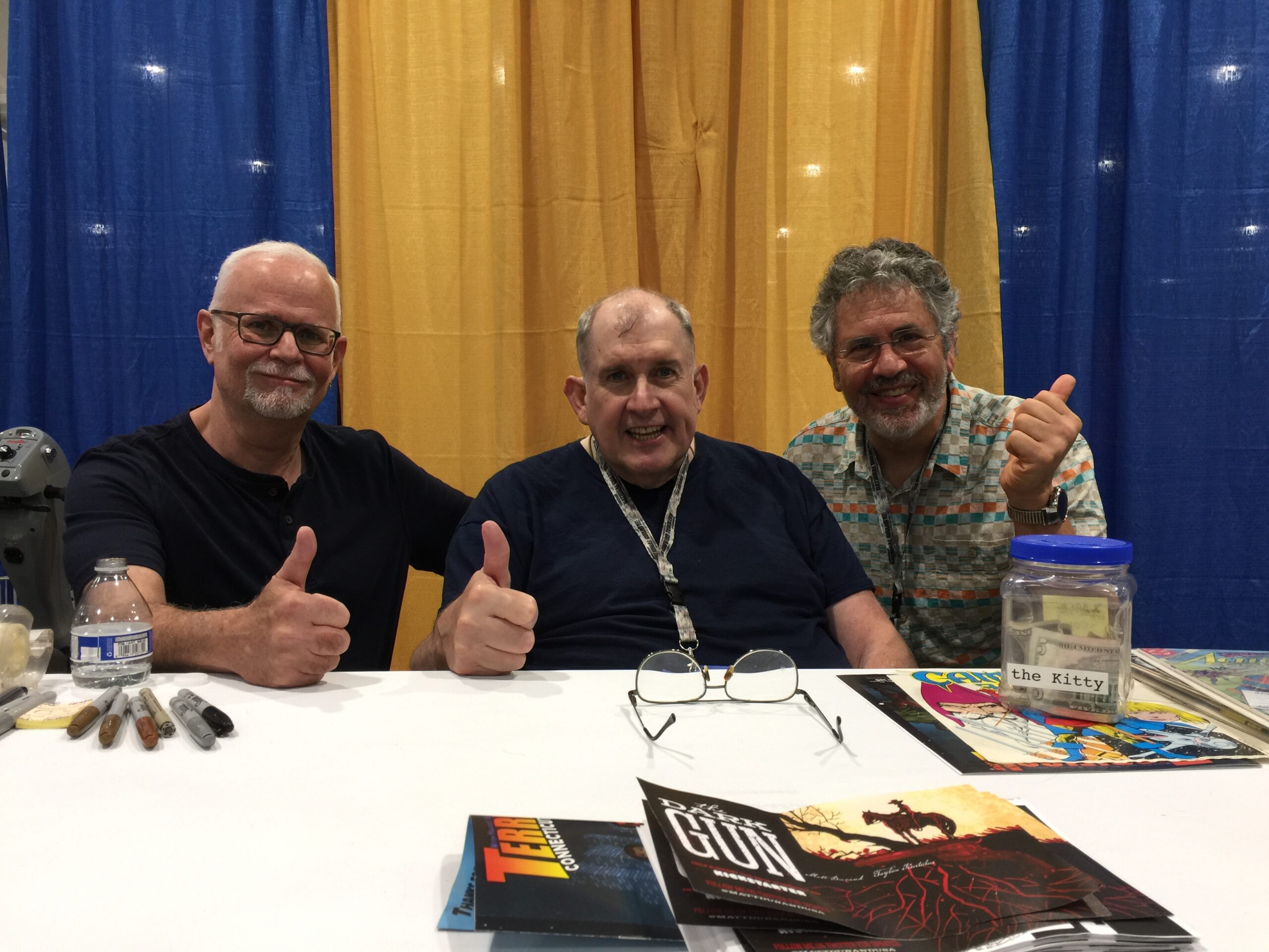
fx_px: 1063
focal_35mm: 29
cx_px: 634
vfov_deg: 48.2
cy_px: 476
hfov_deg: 61.7
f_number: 2.2
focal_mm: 4.15
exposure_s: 1/15
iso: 32
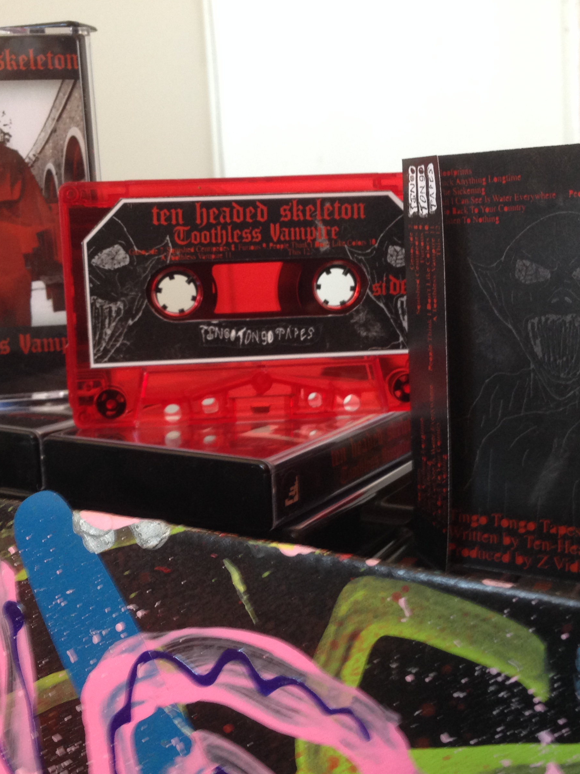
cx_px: 256
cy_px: 393
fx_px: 1005
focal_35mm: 45
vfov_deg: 42.1
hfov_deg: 32.1
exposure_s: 1/20
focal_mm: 4.12
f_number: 2.4
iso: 80
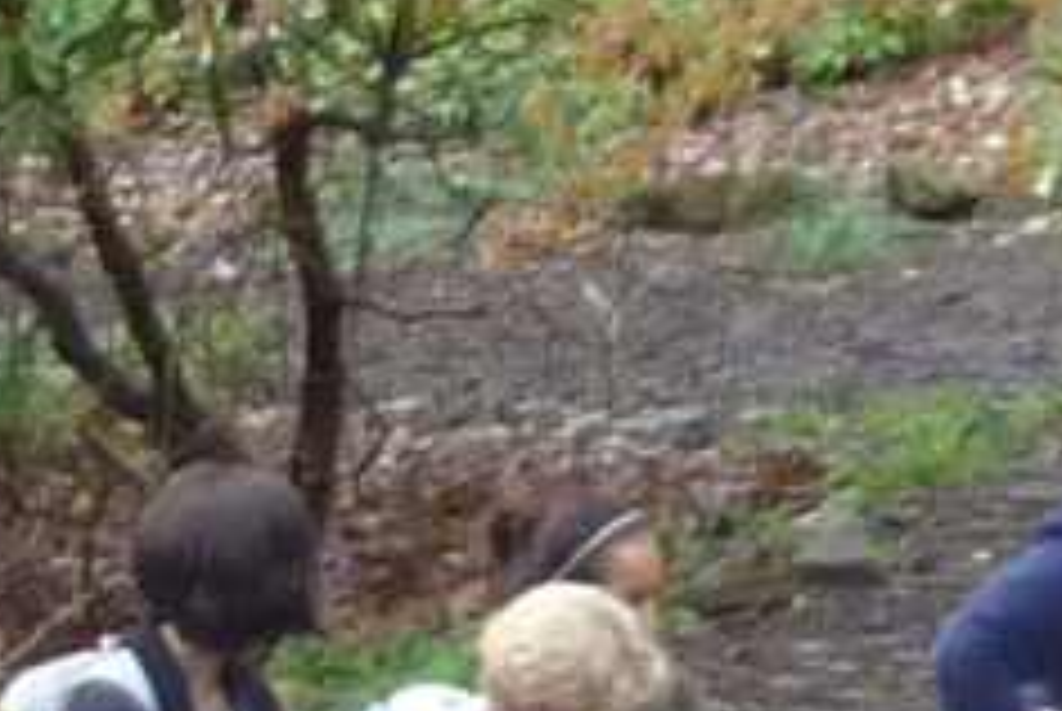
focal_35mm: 757
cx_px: 864
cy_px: 1710
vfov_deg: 1.8
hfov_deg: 2.7
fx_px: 22359
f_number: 4.2
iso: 160
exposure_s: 1/250
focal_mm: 12.8
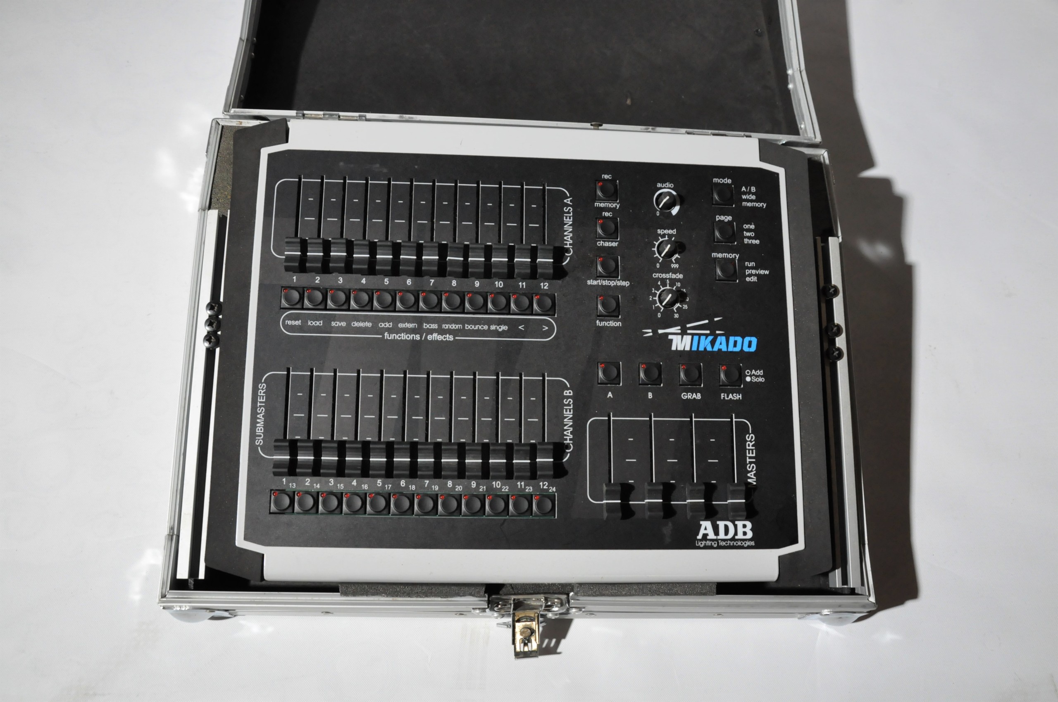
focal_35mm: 32
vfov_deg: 41.6
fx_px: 925
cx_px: 529
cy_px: 351
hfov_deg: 59.6
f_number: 6.3
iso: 1600
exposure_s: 1/160
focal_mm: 21
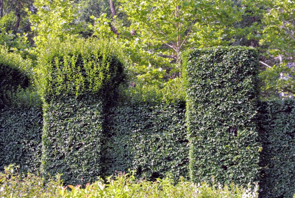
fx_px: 517
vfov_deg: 21.6
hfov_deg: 31.8
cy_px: 99
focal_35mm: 63
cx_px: 148
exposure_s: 1/125
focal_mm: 23.6
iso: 110
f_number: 5
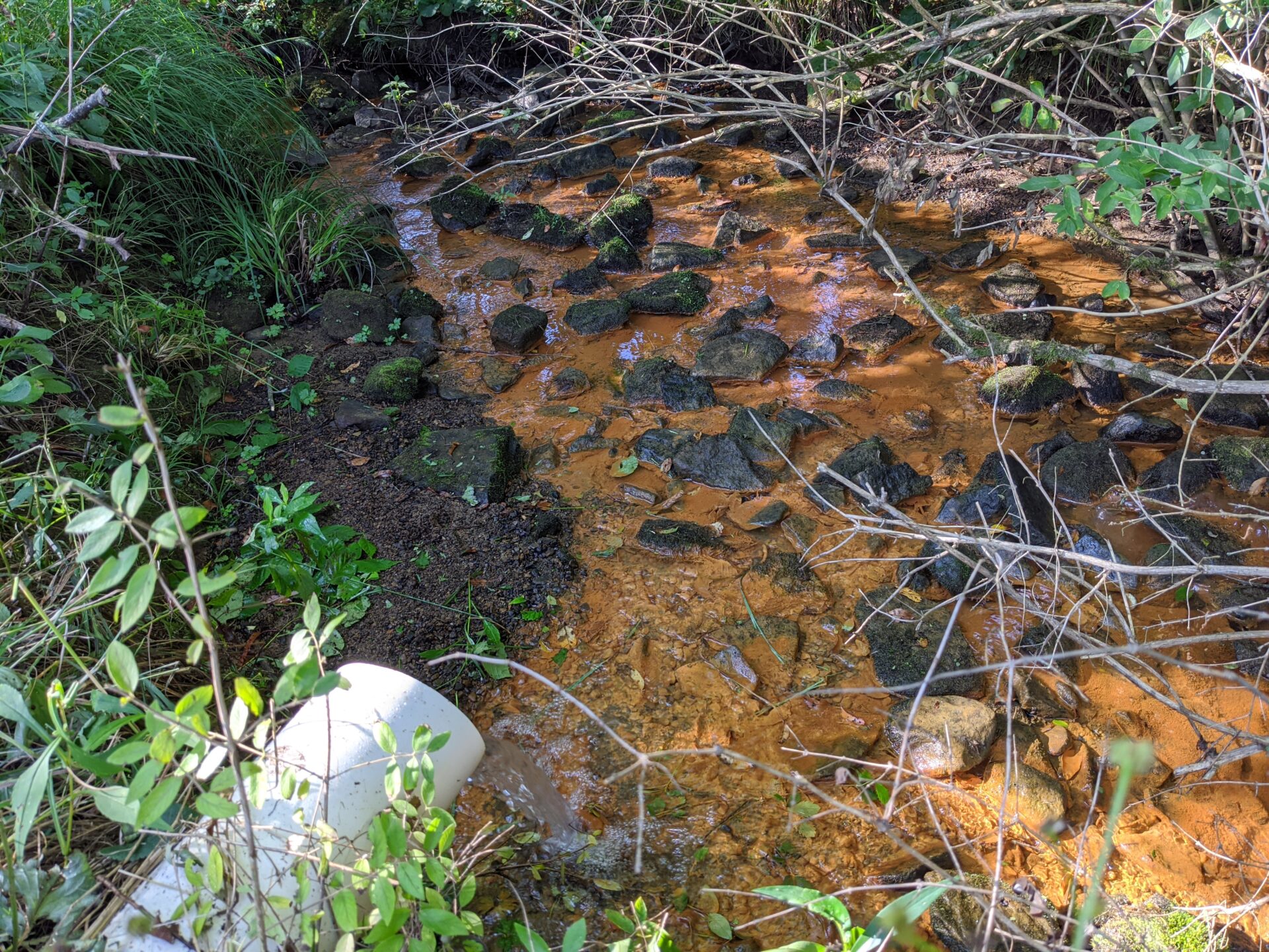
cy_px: 476
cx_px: 634
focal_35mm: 27
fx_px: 990
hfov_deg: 65.3
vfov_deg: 51.4
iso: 39
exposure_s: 1/165
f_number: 1.73
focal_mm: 4.38
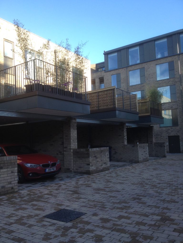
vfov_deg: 52.6
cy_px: 122
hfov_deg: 40.7
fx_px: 247
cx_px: 92
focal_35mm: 35
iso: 50
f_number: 2.4
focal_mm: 4.28
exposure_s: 1/343
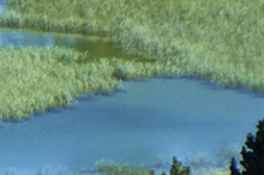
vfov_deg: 1.0
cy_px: 264
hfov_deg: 1.5
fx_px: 9868
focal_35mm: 1348
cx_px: -469
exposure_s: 1/200
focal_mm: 30.1
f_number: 5.4
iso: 100
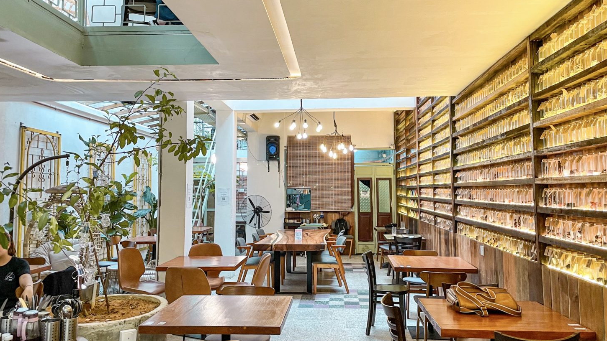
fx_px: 483
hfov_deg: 64.3
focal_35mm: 30
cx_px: 307
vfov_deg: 38.9
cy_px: 158
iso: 200
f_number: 1.6
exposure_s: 1/50
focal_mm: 4.2
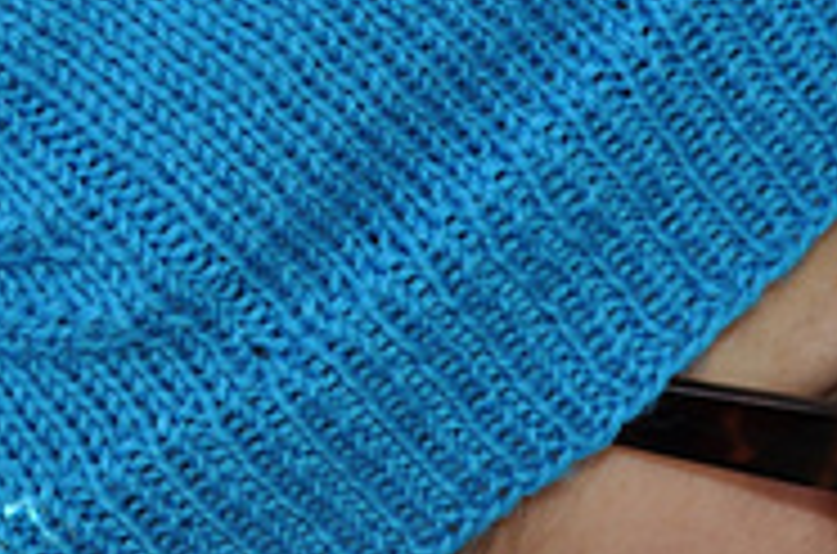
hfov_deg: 18.1
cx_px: 346
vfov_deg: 11.9
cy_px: 5
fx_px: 2621
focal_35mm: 113
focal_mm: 28
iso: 200
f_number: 5.6
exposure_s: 1/160
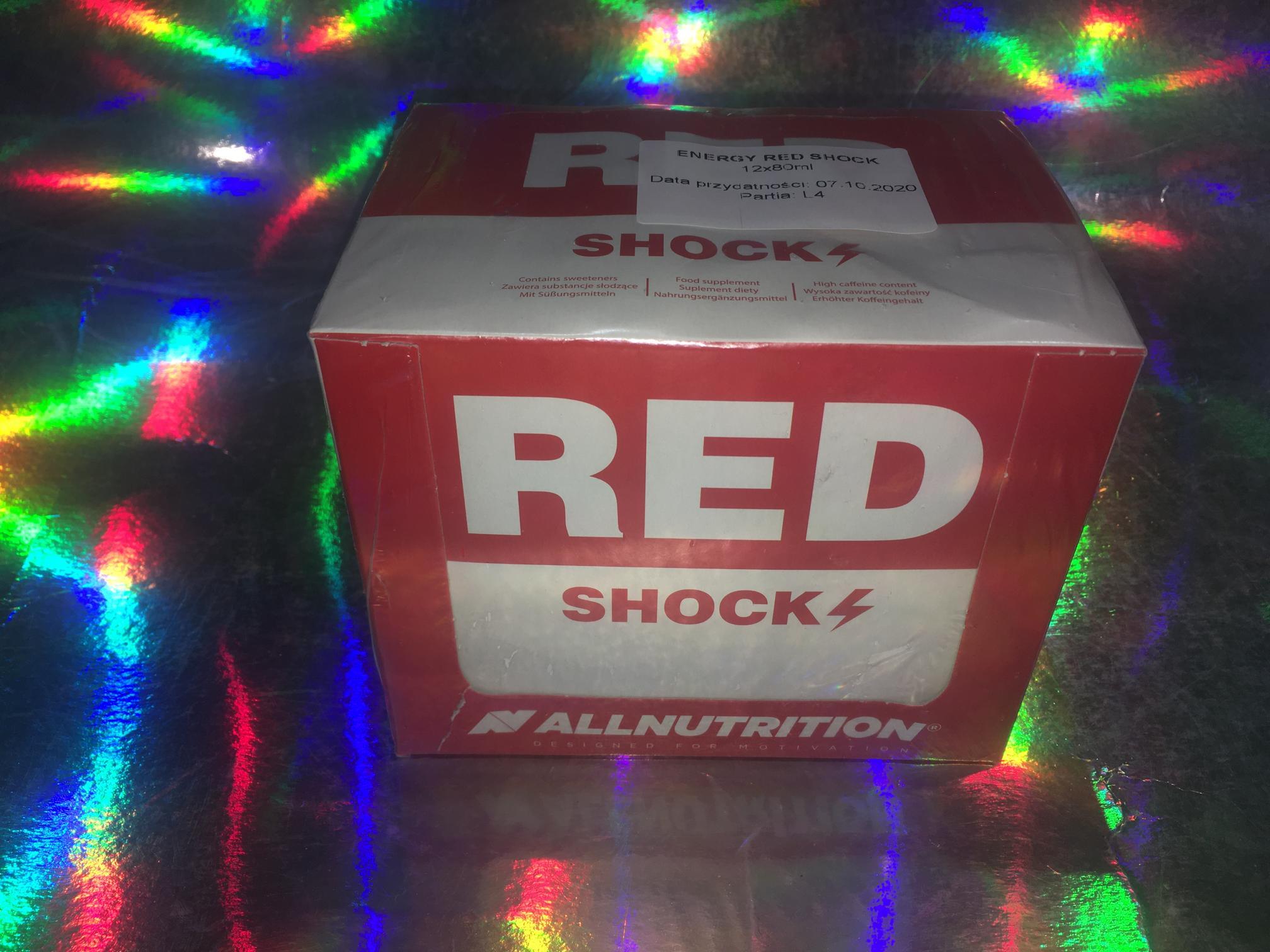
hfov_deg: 61.7
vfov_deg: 48.2
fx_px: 1064
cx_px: 635
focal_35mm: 29
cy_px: 476
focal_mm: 4.15
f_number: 2.2
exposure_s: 1/156
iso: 25
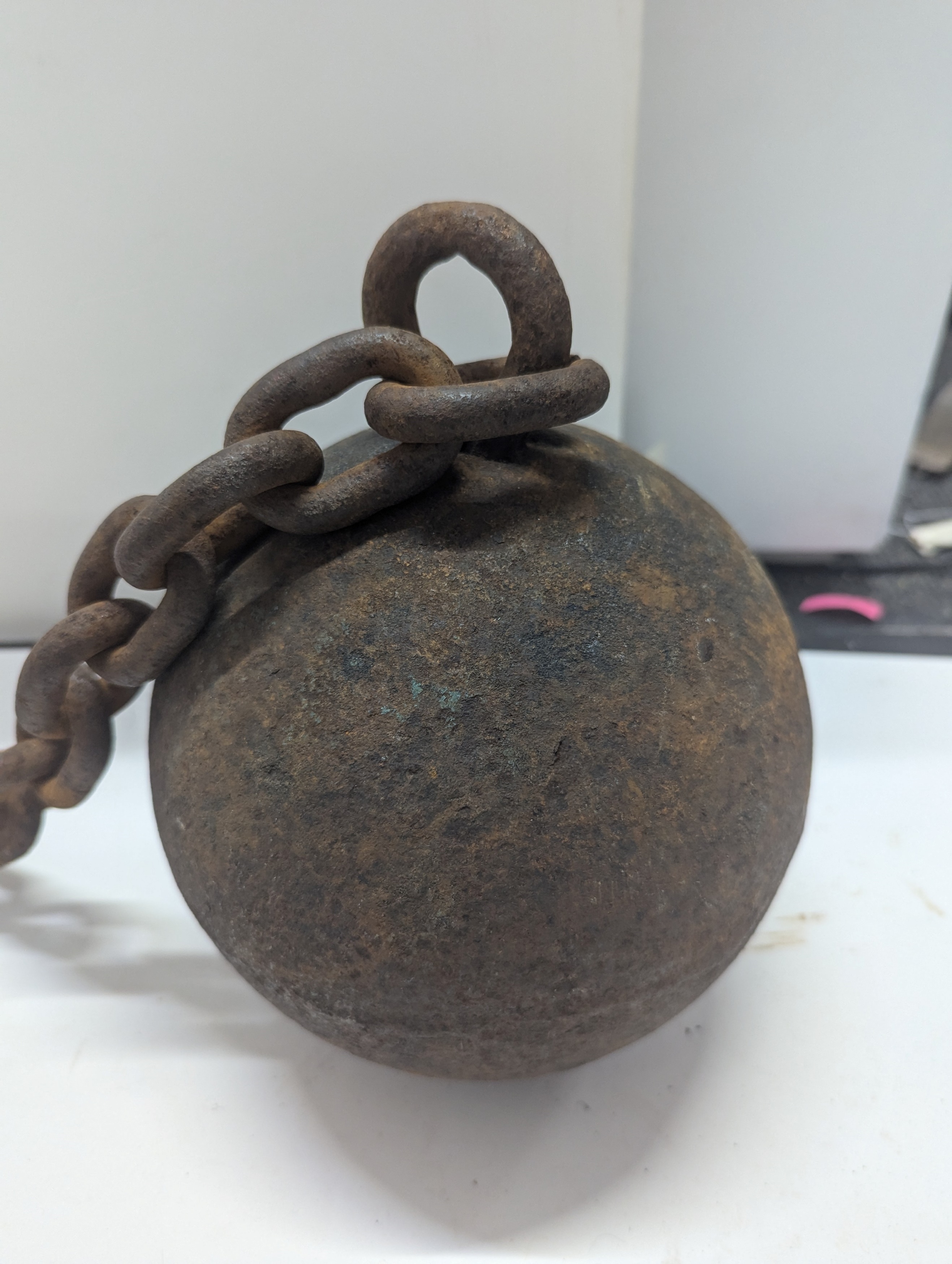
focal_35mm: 24
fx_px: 878
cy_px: 632
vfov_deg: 71.5
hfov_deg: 56.9
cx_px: 476
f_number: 1.85
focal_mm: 6.81
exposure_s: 1/50
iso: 172
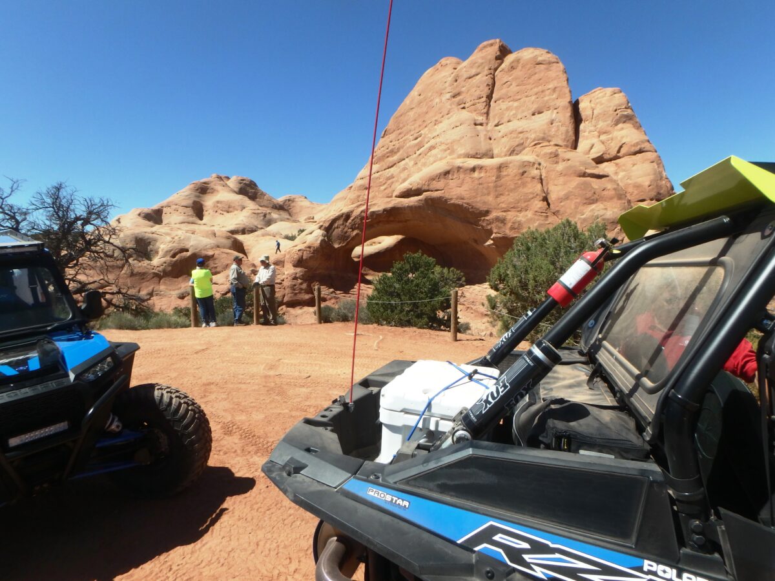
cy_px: 290
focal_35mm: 21
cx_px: 388
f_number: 6
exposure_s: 1/640
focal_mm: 3.7
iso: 125
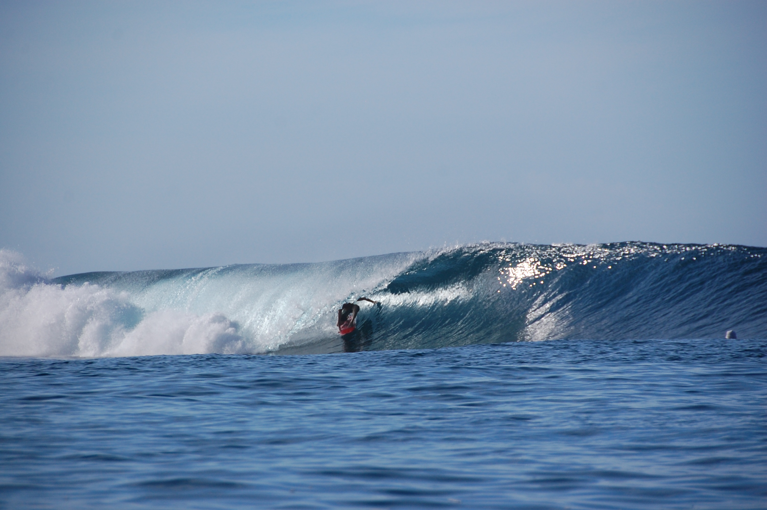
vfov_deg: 5.4
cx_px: 384
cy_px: 255
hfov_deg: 8.1
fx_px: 5428
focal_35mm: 255
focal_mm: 170
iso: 400
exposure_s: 1/1250
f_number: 5.6
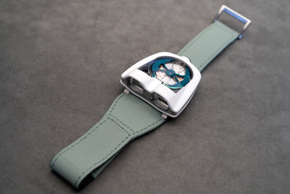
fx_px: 403
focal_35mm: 50
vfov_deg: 27.0
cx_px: 145
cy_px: 97
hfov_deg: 39.6
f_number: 7.1
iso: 2500
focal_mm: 50
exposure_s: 1/100
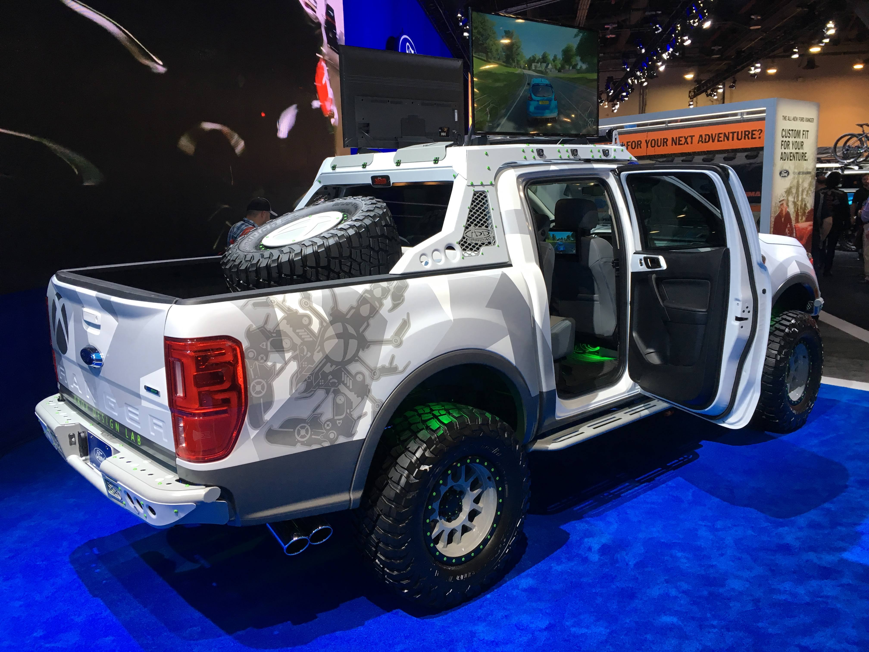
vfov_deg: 48.2
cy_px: 326
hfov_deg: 61.7
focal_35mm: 29
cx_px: 434
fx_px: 728
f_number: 2.2
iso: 32
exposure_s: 1/30
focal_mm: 4.15
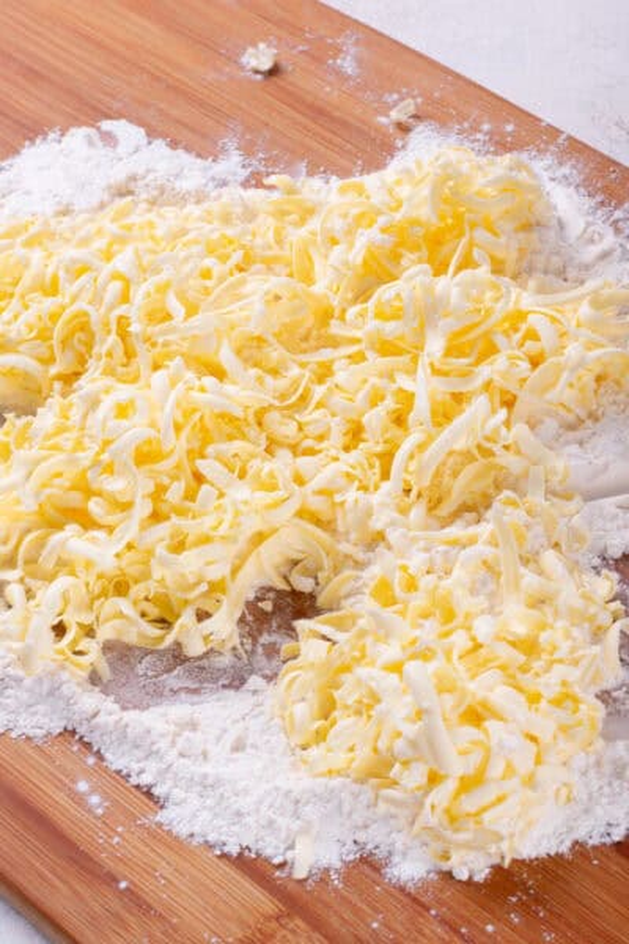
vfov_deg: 27.0
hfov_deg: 18.2
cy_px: 472
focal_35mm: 75
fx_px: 1965
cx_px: 314
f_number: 13
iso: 100
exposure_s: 1/160
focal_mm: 50
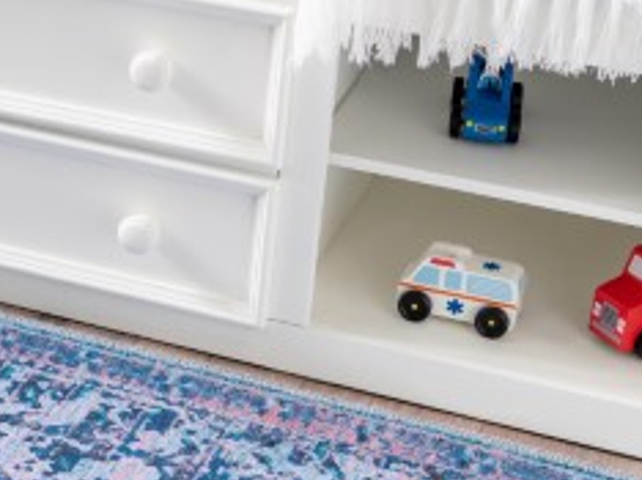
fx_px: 2371
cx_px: -200
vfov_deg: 11.6
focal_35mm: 128
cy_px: 170
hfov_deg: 14.7
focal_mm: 27
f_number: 3.5
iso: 200
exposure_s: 1/6
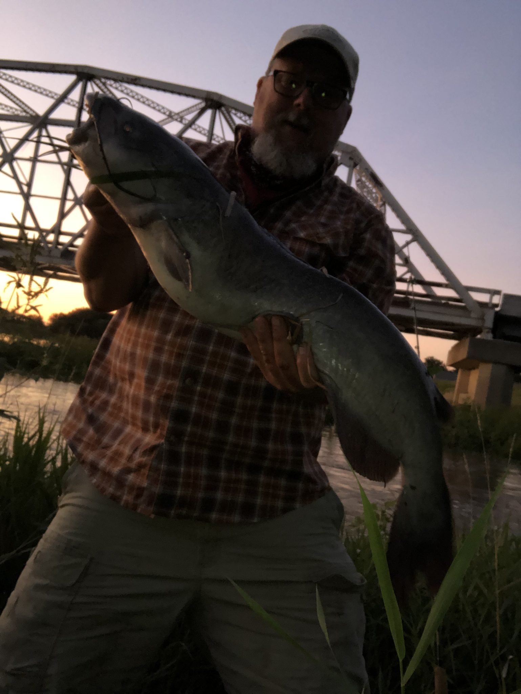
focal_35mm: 32
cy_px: 347
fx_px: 641
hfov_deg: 44.2
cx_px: 260
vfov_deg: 56.8
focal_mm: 2.87
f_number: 2.2
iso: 125
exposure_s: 1/30
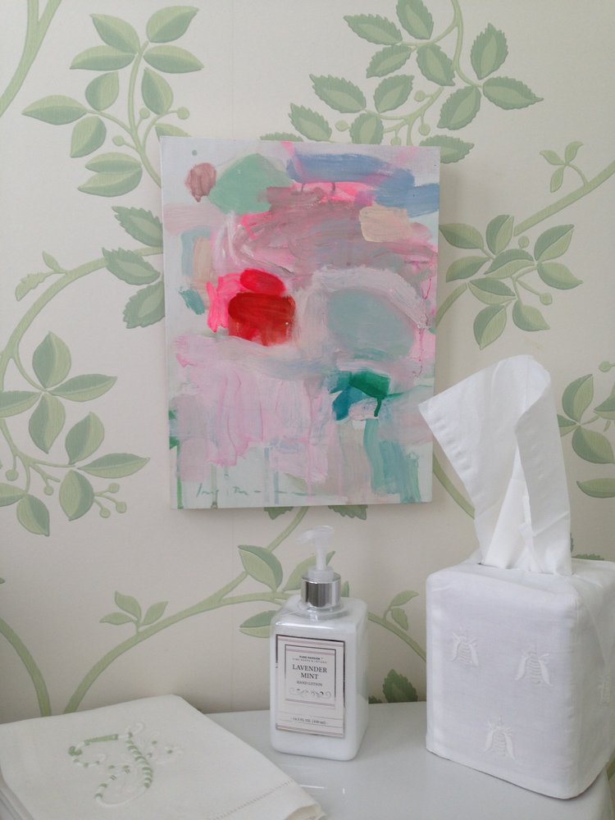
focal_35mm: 33
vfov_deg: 55.4
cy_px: 410
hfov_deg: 42.9
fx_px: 782
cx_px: 308
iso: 50
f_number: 2.4
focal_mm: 4.12
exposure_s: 1/141
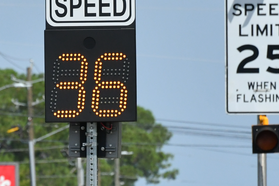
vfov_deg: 2.1
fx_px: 5081
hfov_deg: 3.1
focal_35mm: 656
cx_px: 31
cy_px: 82
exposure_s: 1/8000
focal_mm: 135
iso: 1000
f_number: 6
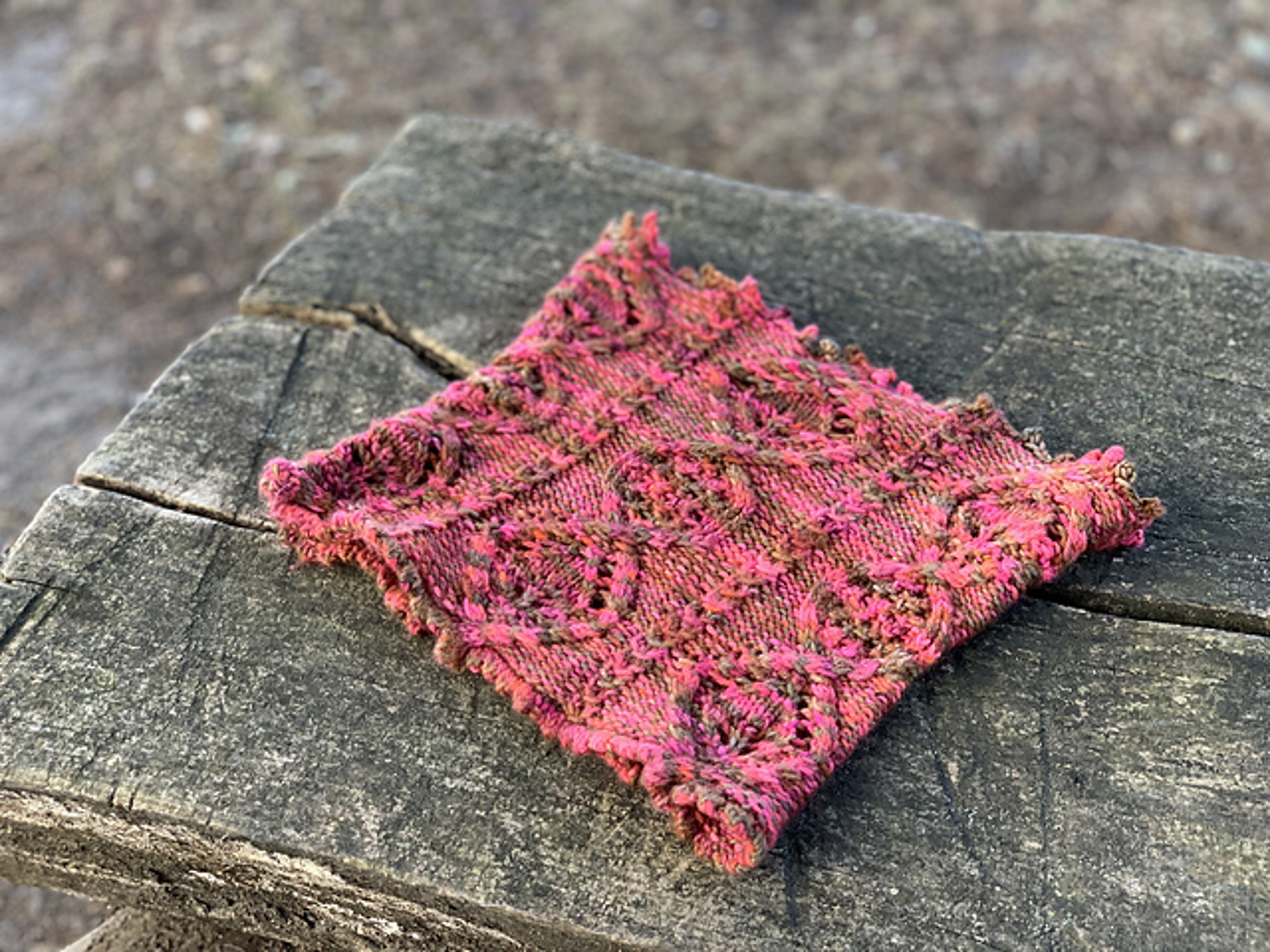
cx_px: 635
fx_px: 1908
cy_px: 476
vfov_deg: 28.0
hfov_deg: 36.8
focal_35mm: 52
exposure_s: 1/108
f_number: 2.4
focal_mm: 6
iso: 125
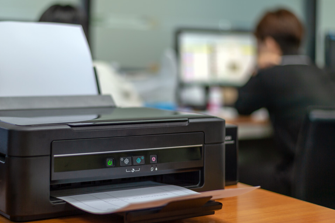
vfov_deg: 20.3
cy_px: 105
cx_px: 154
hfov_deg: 30.1
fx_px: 623
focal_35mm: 67
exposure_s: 1/60
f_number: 2
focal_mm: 50
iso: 100
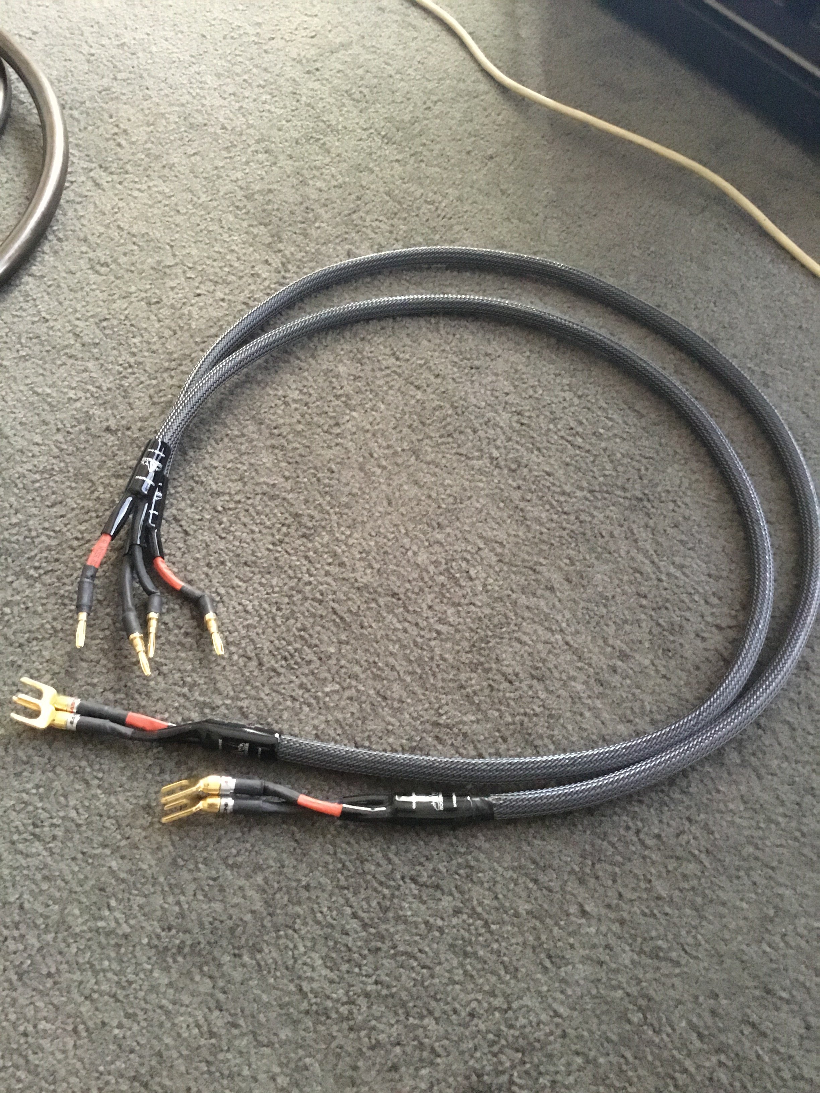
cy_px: 546
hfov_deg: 45.4
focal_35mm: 31
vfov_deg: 58.4
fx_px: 979
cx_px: 410
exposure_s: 1/17
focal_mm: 3.3
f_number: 2.4
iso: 400
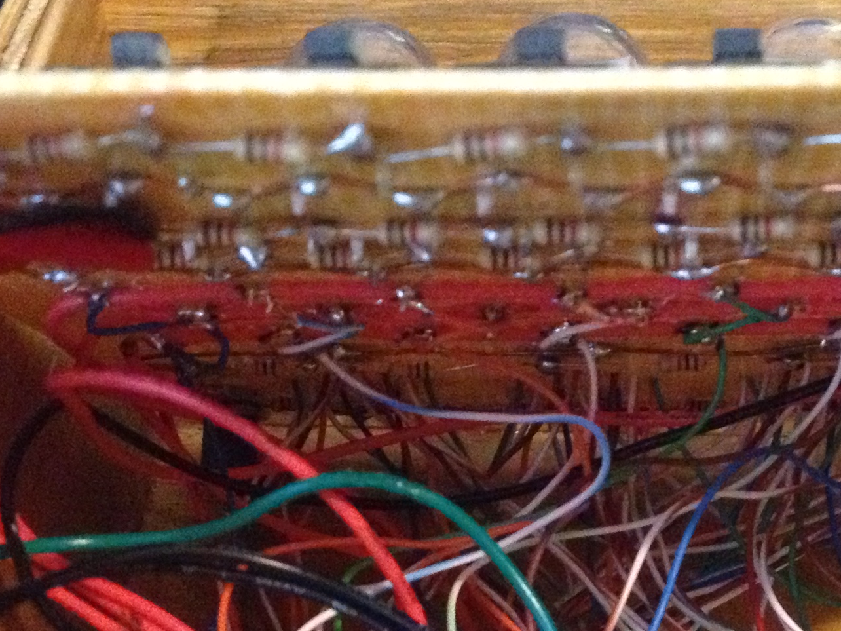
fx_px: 2162
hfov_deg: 21.8
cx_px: 621
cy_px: 765
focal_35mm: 89
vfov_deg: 15.9
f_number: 2.4
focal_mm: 4.28
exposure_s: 1/15
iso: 800
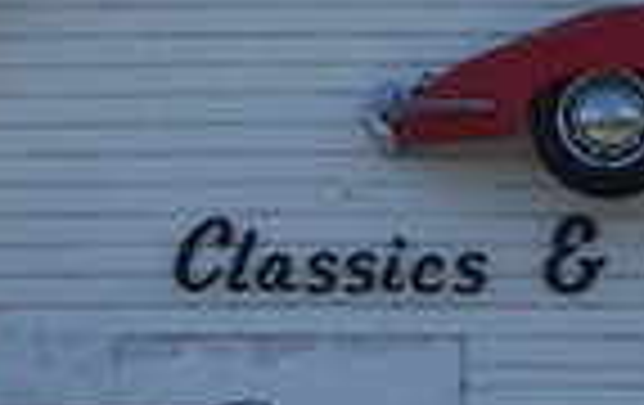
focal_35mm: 320
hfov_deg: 6.5
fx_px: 5627
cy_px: 144
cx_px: 831
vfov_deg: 4.1
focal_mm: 9.3
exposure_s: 1/640
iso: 80
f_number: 4.5
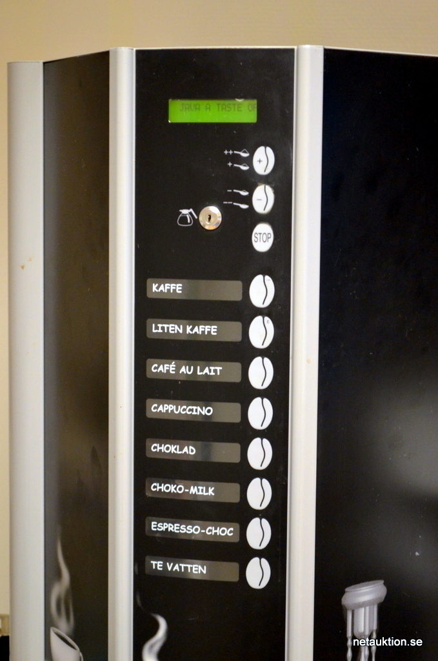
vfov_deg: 24.7
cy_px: 330
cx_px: 219
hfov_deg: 16.5
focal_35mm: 82
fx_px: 1511
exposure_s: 1/30
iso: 1800
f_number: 5.6
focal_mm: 55
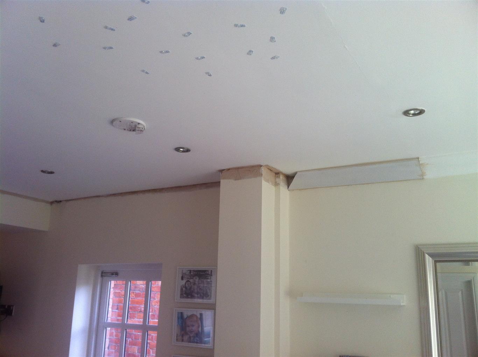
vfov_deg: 40.6
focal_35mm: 35
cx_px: 239
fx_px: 483
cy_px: 178
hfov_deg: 52.7
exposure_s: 1/20
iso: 80
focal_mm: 3.85
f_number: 2.8
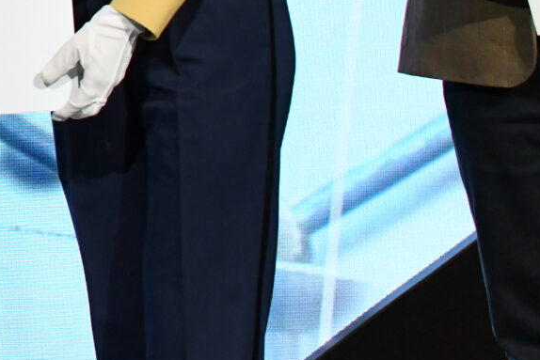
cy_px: -238
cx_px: -313
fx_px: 4681
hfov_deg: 6.5
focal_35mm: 312
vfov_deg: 4.4
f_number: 5.6
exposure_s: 1/250
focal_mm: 70
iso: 3200
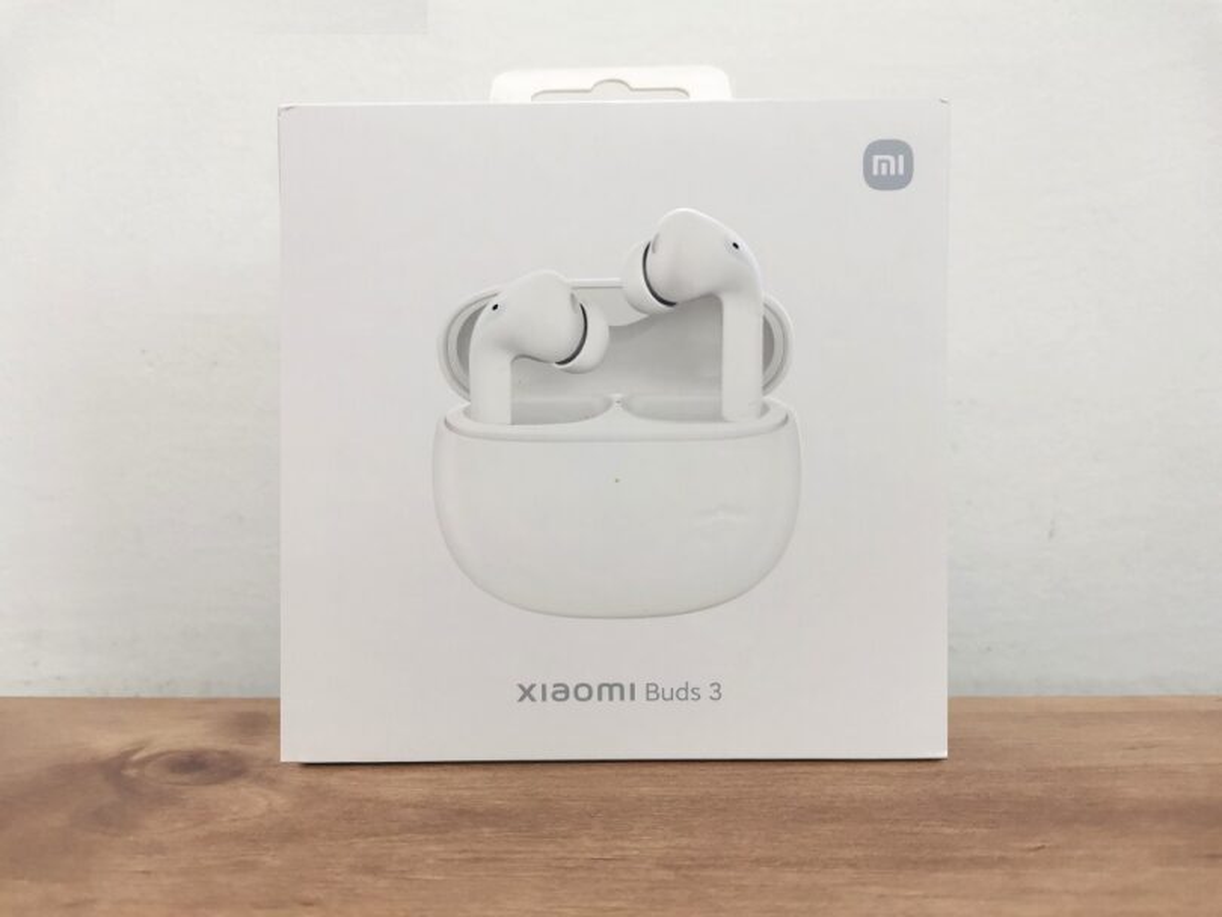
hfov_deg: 67.3
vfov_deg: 53.1
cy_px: 458
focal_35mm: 26
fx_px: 918
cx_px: 611
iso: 125
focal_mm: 4.75
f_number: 1.8
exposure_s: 1/100
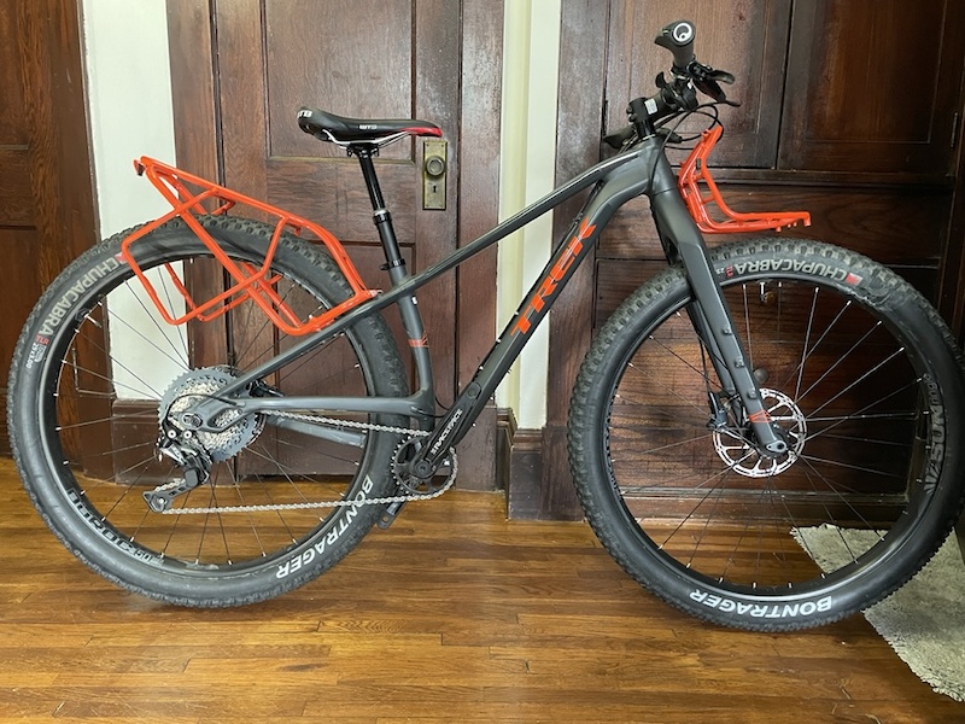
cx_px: 482
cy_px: 362
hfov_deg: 67.3
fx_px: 725
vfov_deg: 53.1
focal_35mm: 26
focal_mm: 4.2
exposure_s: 1/43
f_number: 1.6
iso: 500
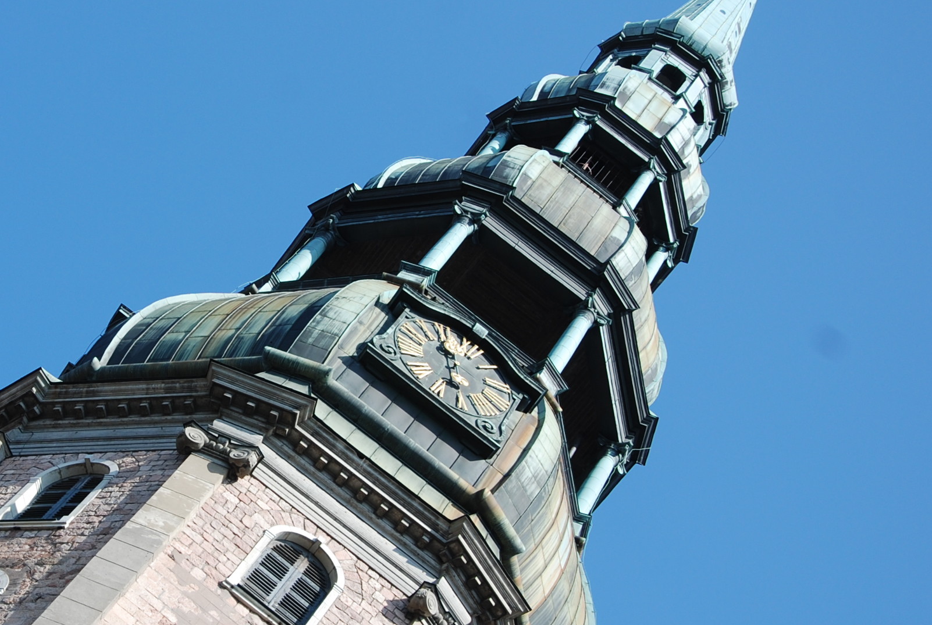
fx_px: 2462
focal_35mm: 95
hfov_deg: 21.2
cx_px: 200
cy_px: 367
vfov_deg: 14.5
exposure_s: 1/200
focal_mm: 35
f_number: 7.1
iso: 100
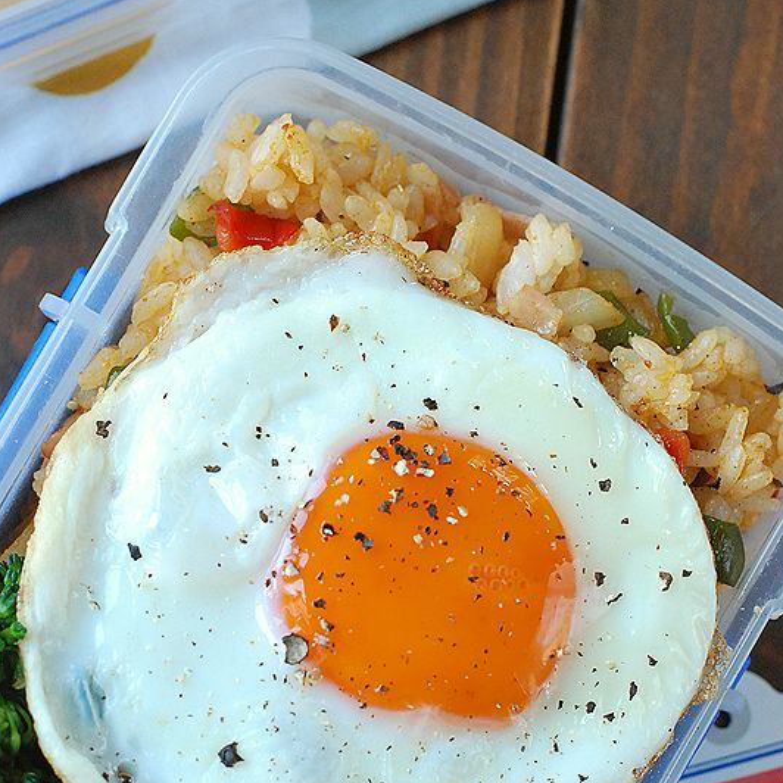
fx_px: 2457
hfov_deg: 18.1
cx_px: 392
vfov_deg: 18.0
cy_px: 561
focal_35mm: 96
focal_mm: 50
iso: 1600
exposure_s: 1/60
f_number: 6.3
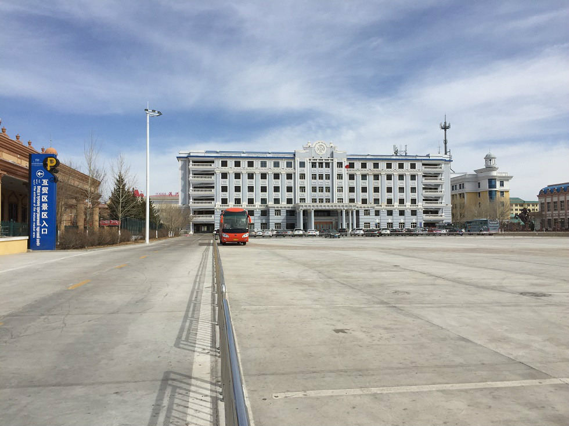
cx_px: 284
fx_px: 477
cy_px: 213
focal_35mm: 29
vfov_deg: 48.2
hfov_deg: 61.7
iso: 32
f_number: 2.2
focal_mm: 4.15
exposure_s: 1/3597
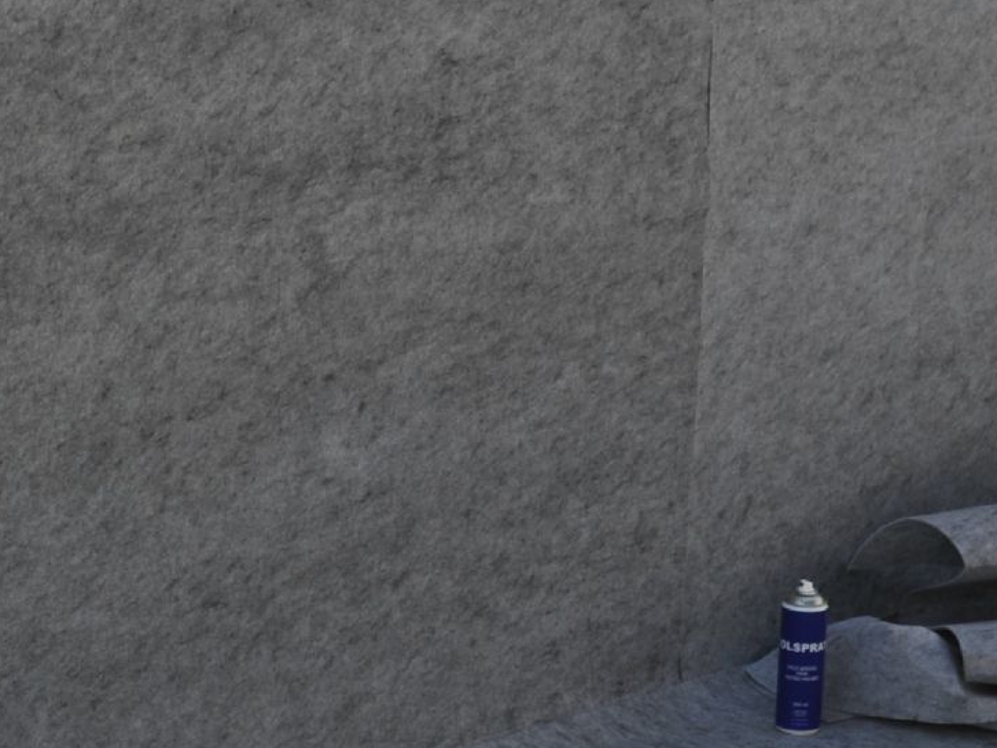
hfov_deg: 8.8
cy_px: 310
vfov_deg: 6.7
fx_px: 6435
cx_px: 271
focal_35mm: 223
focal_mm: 55
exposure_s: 1/250
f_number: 8
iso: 200
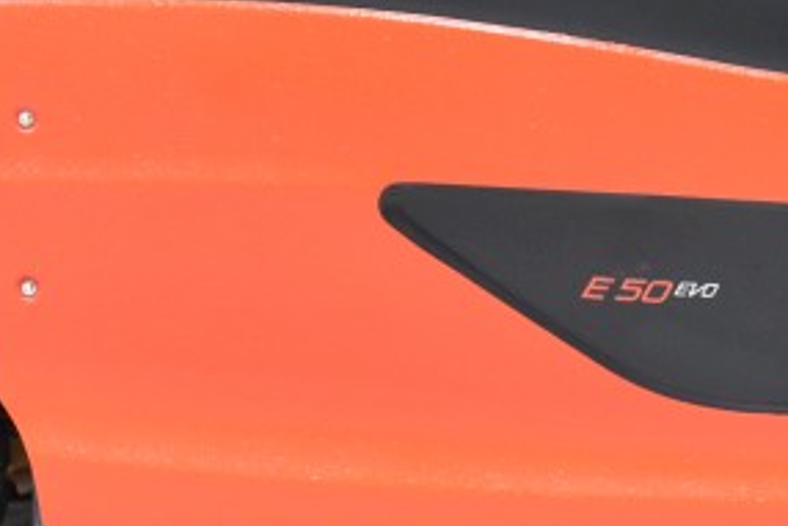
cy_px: -286
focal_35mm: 132
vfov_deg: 10.0
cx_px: 703
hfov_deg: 15.3
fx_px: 2893
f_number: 5.6
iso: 1600
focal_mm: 21
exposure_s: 1/30
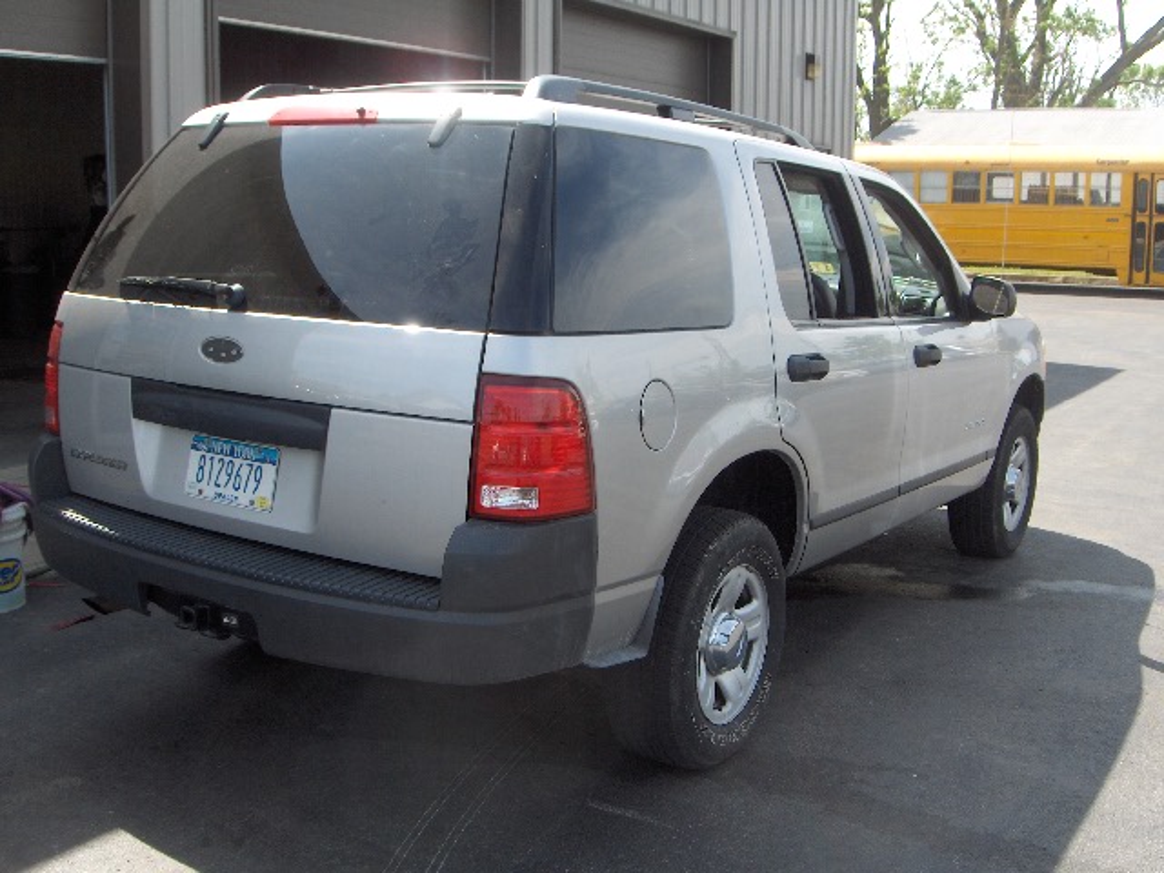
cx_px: 582
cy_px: 436
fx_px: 1311
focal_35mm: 39
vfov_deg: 36.8
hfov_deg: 47.9
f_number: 4.8
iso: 100
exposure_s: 1/204
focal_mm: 8
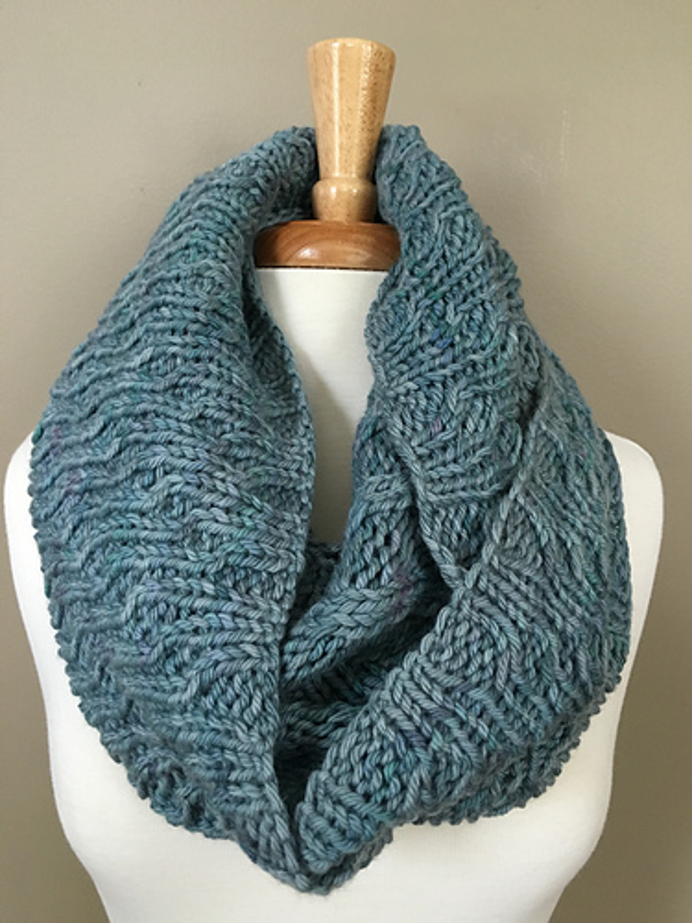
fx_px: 773
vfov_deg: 61.7
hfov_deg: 48.2
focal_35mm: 29
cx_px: 346
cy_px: 462
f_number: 2.2
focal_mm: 4.15
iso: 125
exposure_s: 1/30
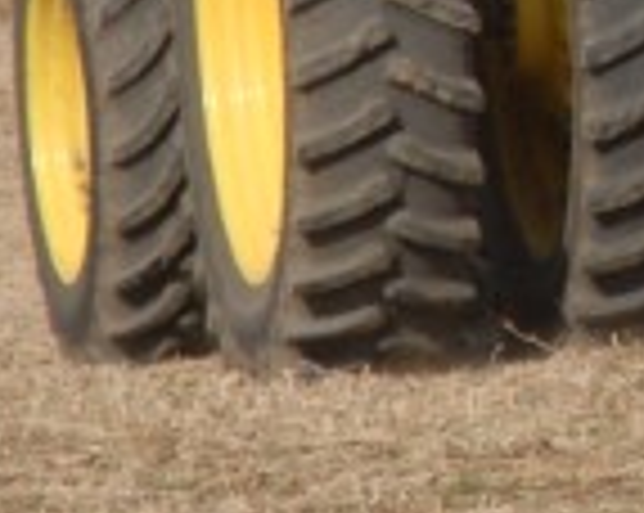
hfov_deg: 2.0
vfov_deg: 1.6
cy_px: -248
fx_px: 18222
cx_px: 1340
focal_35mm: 957
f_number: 18
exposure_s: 1/250
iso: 400
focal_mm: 135
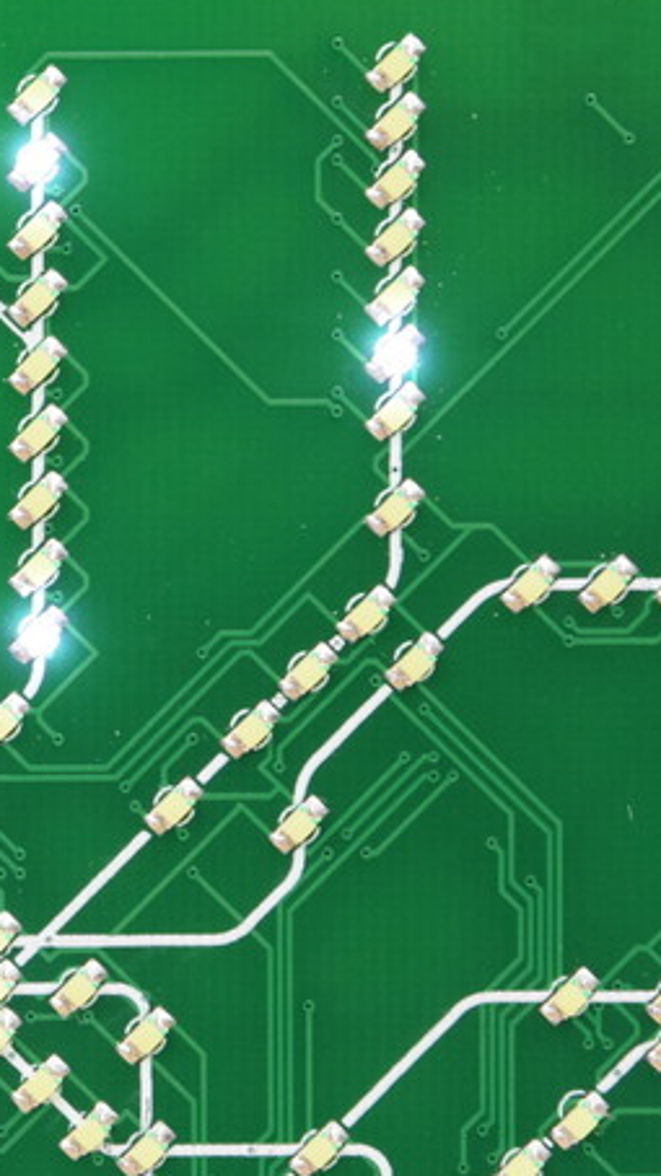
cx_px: -202
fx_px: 7736
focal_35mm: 248
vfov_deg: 8.7
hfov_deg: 4.9
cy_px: 579
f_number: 7.1
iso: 2000
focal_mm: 70
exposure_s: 1/160
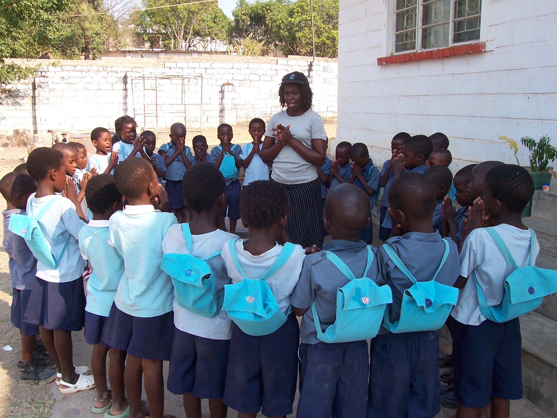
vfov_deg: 41.8
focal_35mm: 34
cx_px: 278
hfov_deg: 54.0
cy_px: 209
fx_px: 547
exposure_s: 1/180
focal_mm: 5.6
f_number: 5.6
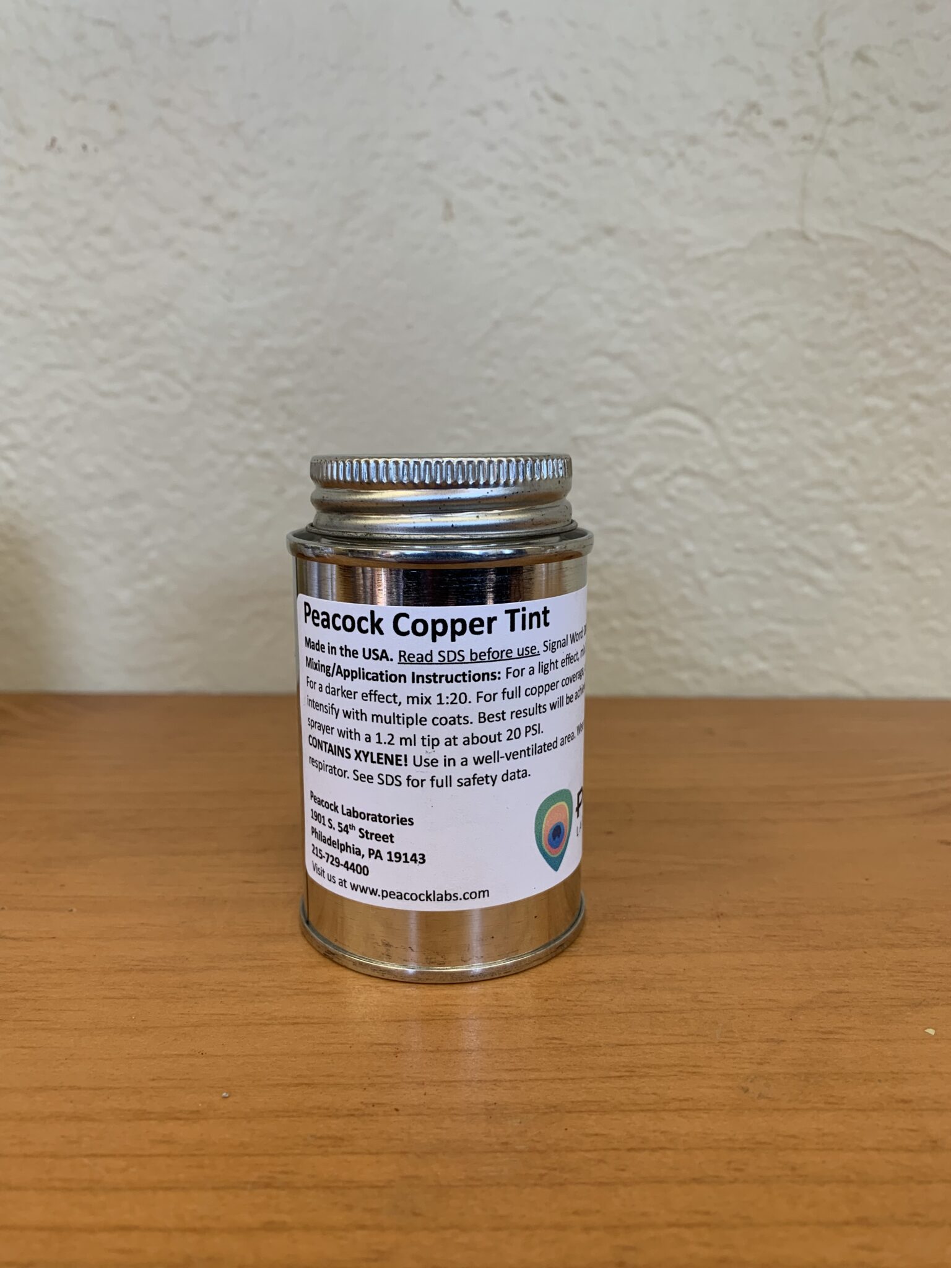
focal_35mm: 26
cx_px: 476
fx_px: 952
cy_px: 634
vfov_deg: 67.3
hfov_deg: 53.1
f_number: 1.8
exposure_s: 1/120
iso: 64
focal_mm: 4.25
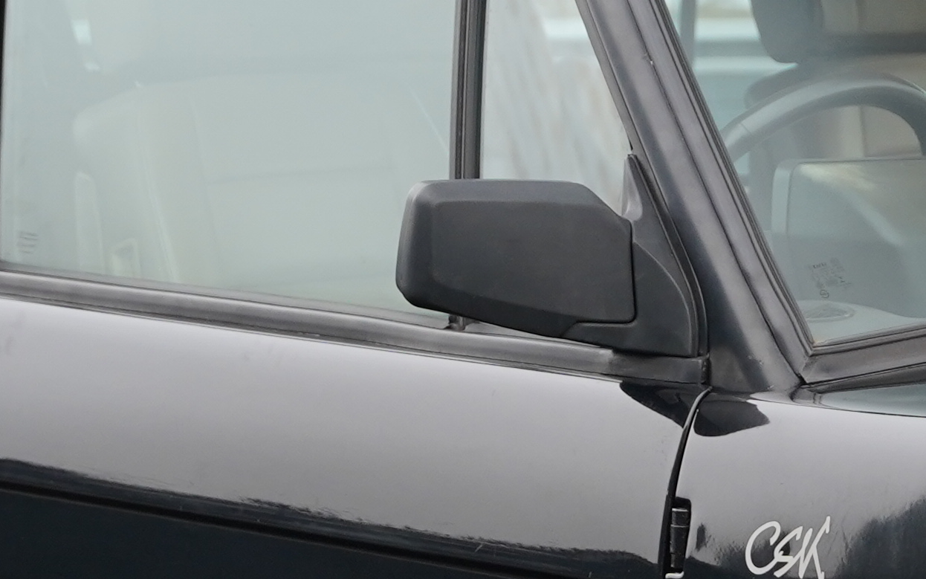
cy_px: 618
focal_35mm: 212
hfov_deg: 9.7
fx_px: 5350
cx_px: 1133
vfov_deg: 6.2
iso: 800
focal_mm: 43.2
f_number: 2.8
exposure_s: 1/250
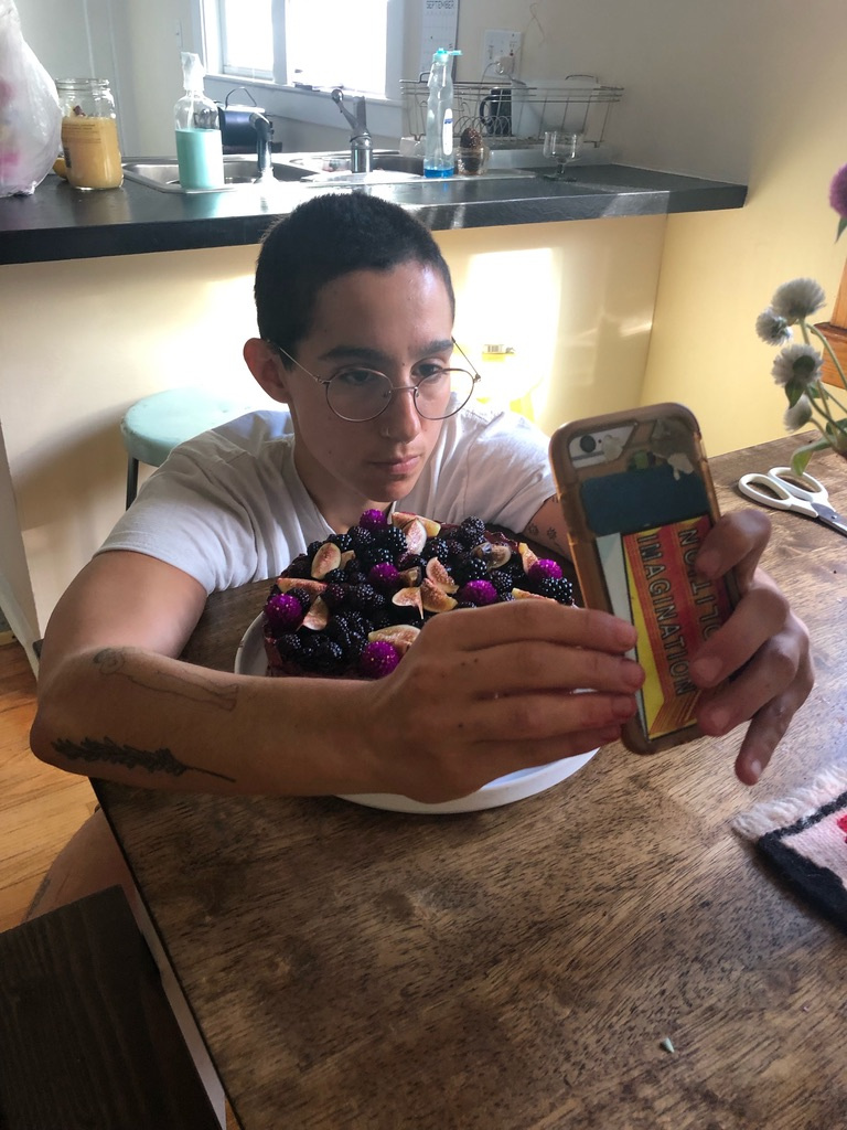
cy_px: 565
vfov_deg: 63.4
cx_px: 424
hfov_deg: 49.7
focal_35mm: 28
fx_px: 913
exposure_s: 1/20
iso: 40
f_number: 1.8
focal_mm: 3.99
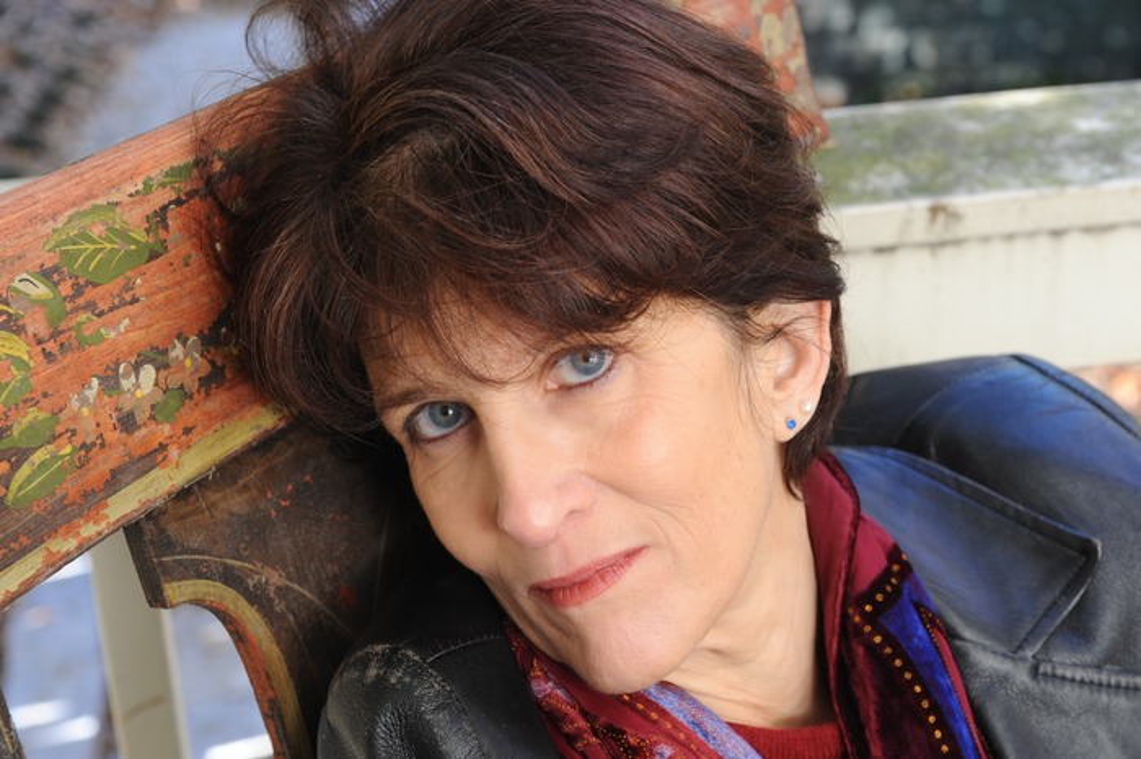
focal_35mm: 70
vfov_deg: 19.4
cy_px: 380
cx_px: 570
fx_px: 2217
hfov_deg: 28.9
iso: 1000
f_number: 9
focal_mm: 70
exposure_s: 1/80
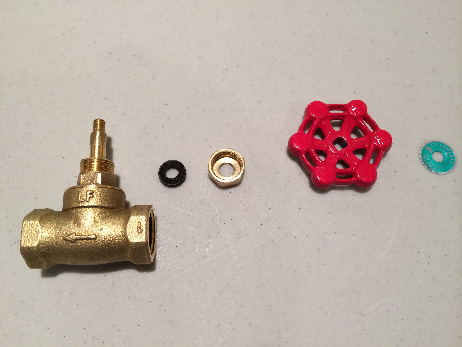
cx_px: 231
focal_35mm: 30
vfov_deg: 46.8
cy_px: 174
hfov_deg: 60.0
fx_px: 400
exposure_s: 1/30
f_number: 2.2
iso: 64
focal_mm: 4.12
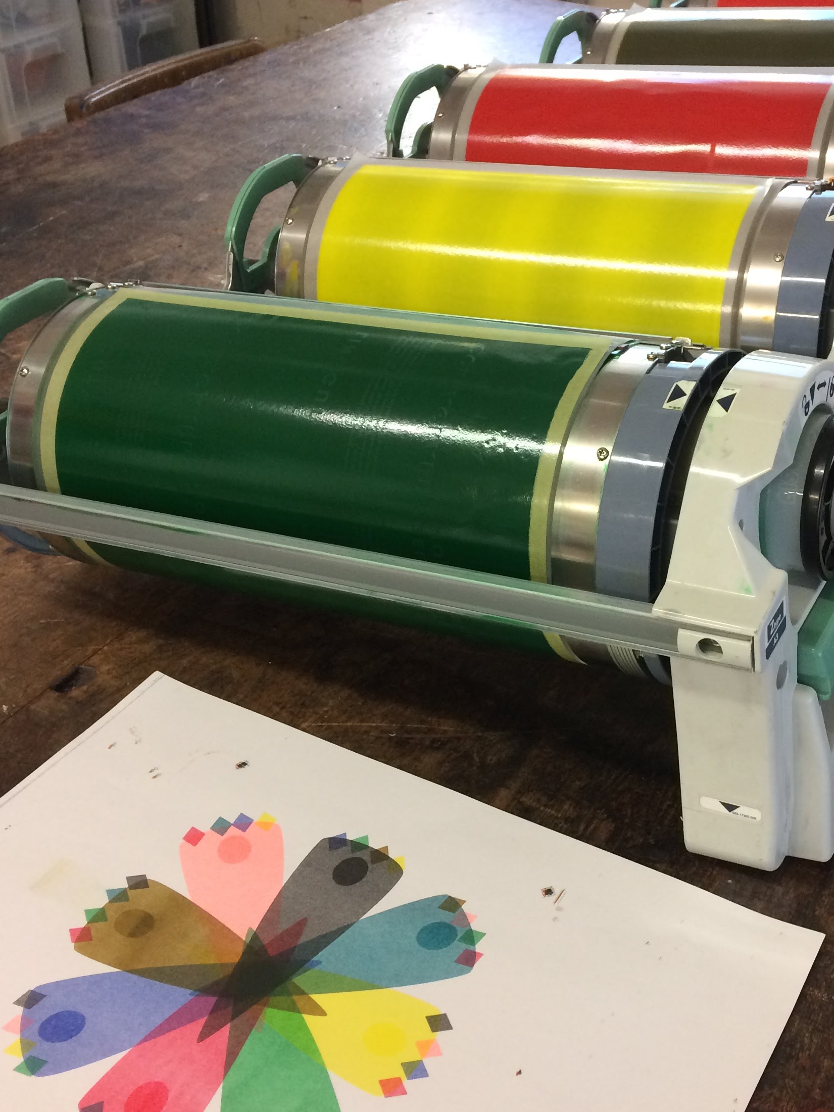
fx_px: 1381
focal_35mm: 43
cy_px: 556
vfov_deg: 43.8
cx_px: 599
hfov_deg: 33.1
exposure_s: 1/33
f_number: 2.2
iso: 80
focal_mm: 4.15
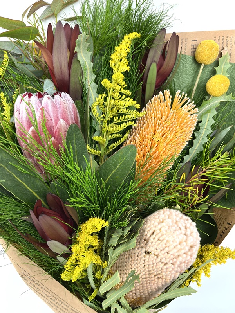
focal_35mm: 26
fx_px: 235
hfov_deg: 53.1
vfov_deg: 67.3
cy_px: 156
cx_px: 118
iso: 50
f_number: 1.6
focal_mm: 5.1
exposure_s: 1/100
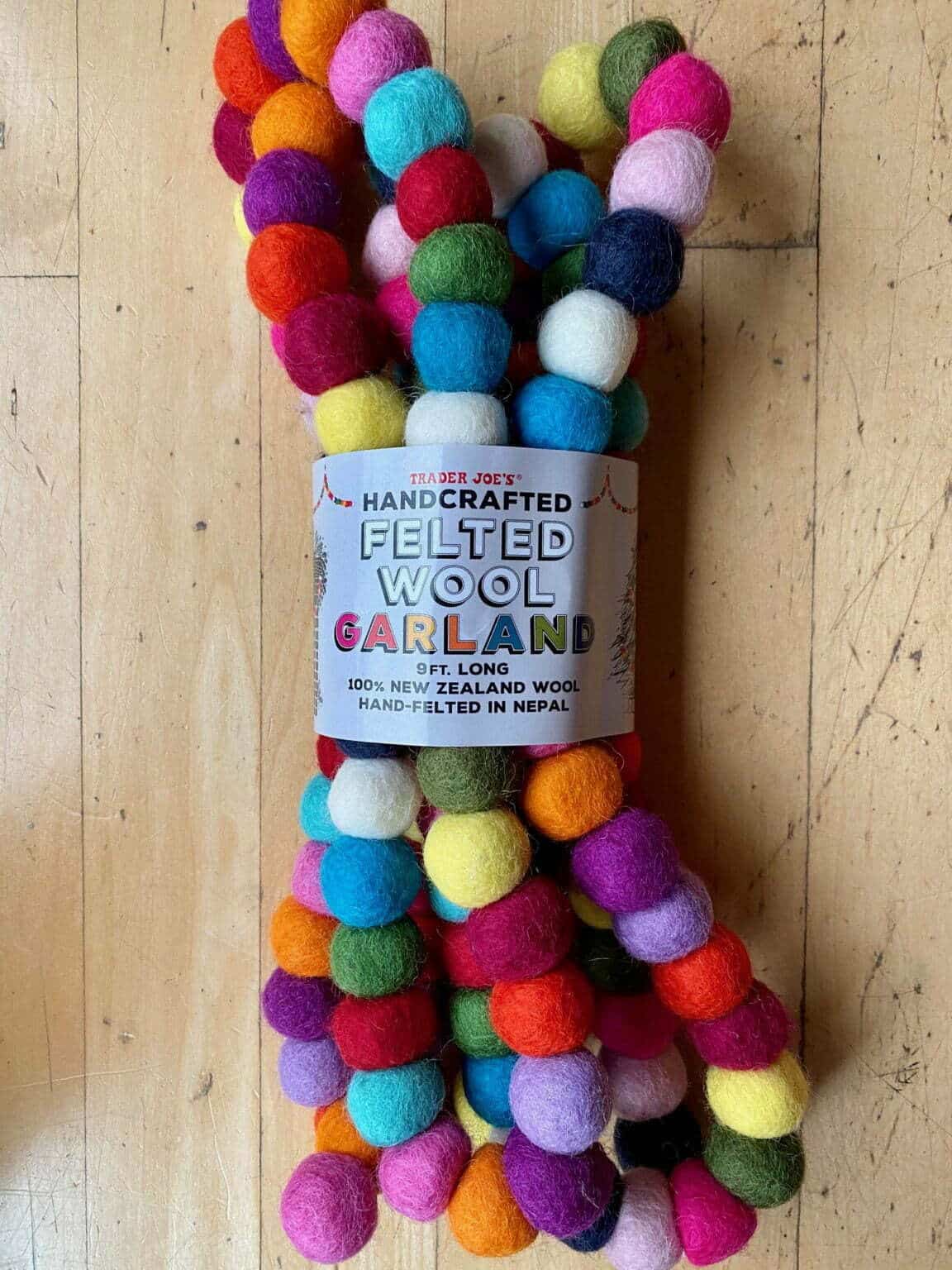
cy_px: 635
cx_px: 476
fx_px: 953
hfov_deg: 53.1
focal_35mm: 26
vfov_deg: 67.3
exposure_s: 1/60
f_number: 1.8
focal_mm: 4.25
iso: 100
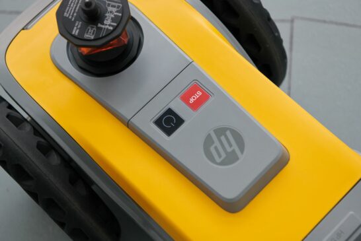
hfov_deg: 28.8
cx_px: 180
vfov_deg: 19.5
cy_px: 120
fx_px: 702
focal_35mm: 70
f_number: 4.5
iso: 1600
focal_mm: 70
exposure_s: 1/100
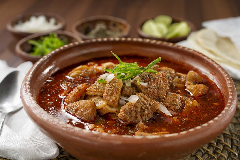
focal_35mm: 50
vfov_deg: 27.0
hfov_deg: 39.6
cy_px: 80
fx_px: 333
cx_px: 120
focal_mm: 50
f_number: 5.6
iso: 100
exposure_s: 1/250
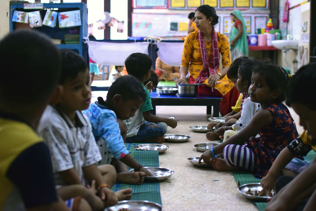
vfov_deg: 25.8
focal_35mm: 52
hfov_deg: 37.9
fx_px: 461
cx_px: 158
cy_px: 106
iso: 1000
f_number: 2.5
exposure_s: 1/80
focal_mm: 35
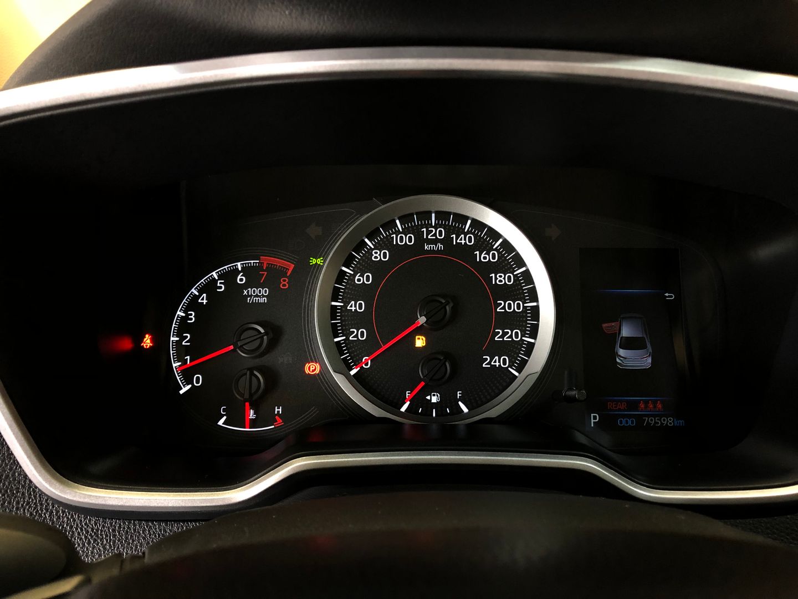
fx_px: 645
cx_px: 399
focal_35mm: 28
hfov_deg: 63.4
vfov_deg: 49.7
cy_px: 300
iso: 100
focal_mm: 4
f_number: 1.8
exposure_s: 1/17
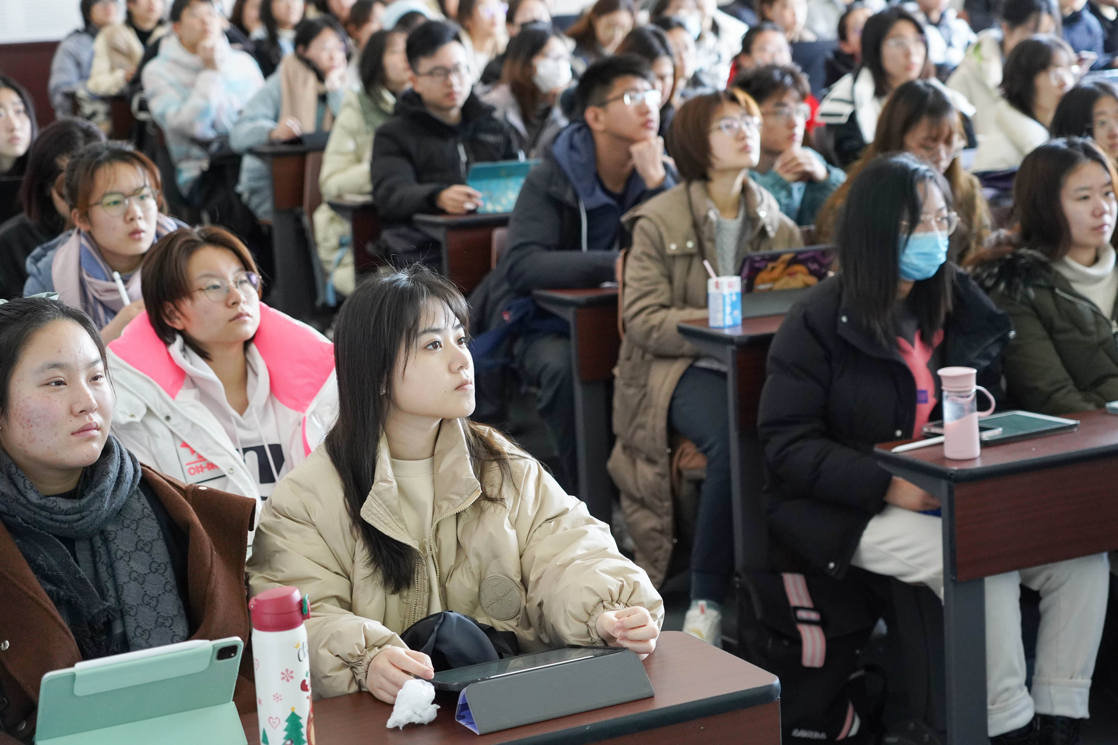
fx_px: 1894
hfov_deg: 32.9
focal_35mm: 61
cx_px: 559
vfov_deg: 22.3
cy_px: 372
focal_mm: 61
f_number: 4
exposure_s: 1/320
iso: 4000
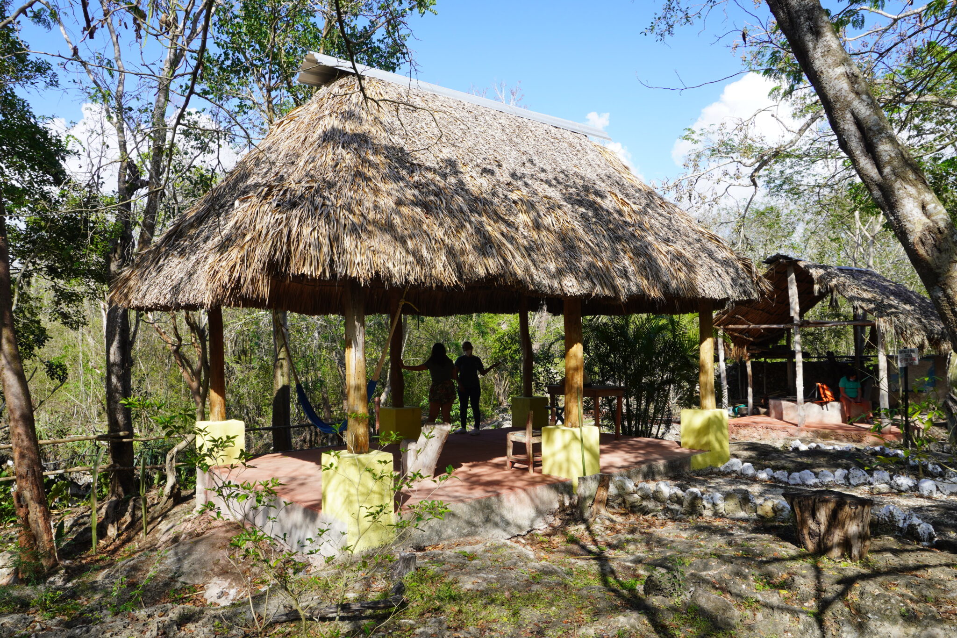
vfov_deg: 50.4
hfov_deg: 70.4
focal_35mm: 26
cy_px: 319
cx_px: 478
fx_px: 678
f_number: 8
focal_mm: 17
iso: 100
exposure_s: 1/125
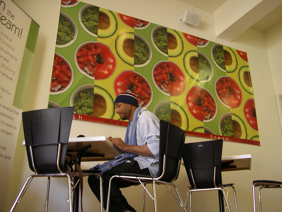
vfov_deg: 37.7
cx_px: 141
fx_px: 310
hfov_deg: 49.0
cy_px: 106
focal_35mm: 38
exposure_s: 1/25
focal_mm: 5.8
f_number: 2.9
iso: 64
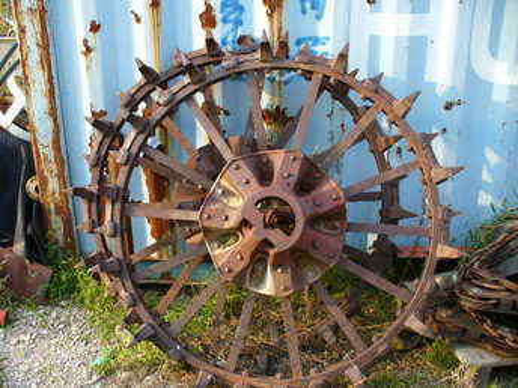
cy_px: 194
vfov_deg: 38.7
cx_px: 259
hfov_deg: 50.1
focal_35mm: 37
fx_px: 554
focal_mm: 6.1
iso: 80
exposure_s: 1/125
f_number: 2.8
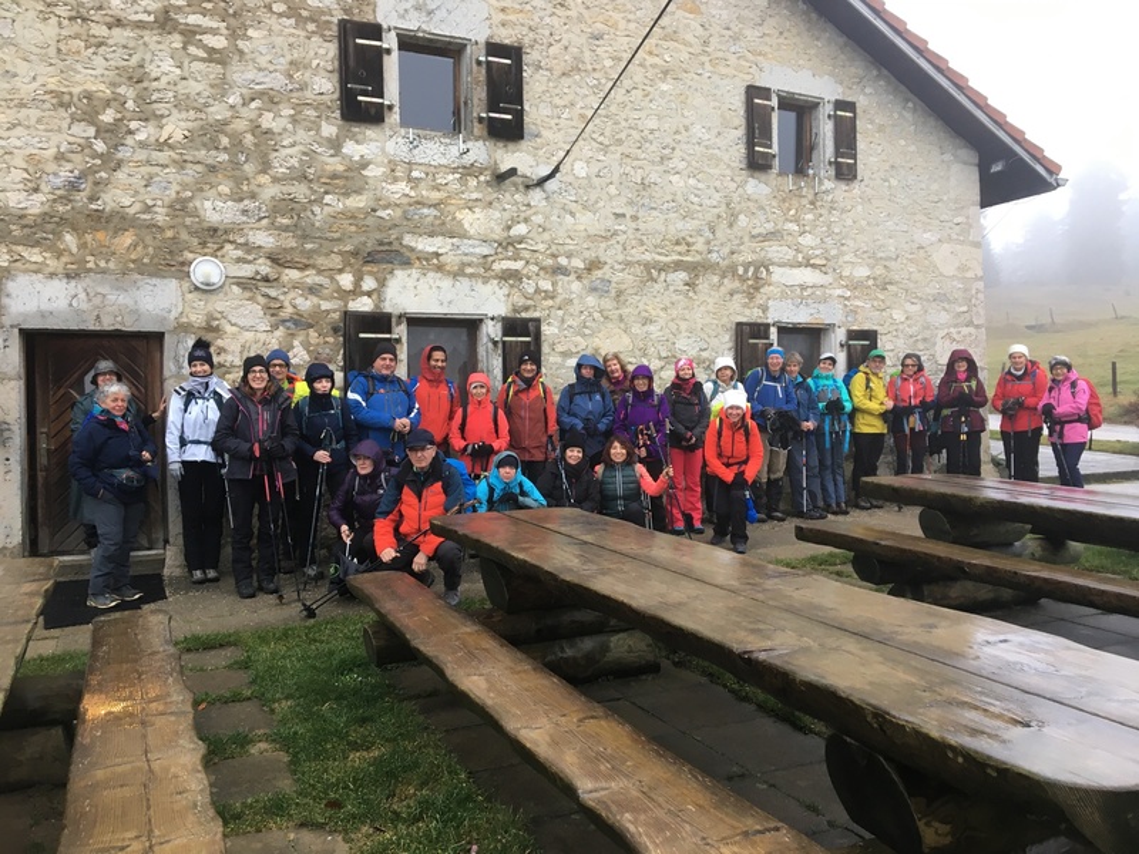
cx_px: 570
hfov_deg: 61.7
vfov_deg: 48.2
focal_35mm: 29
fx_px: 954
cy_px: 427
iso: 32
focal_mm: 4.15
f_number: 2.2
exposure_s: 1/33
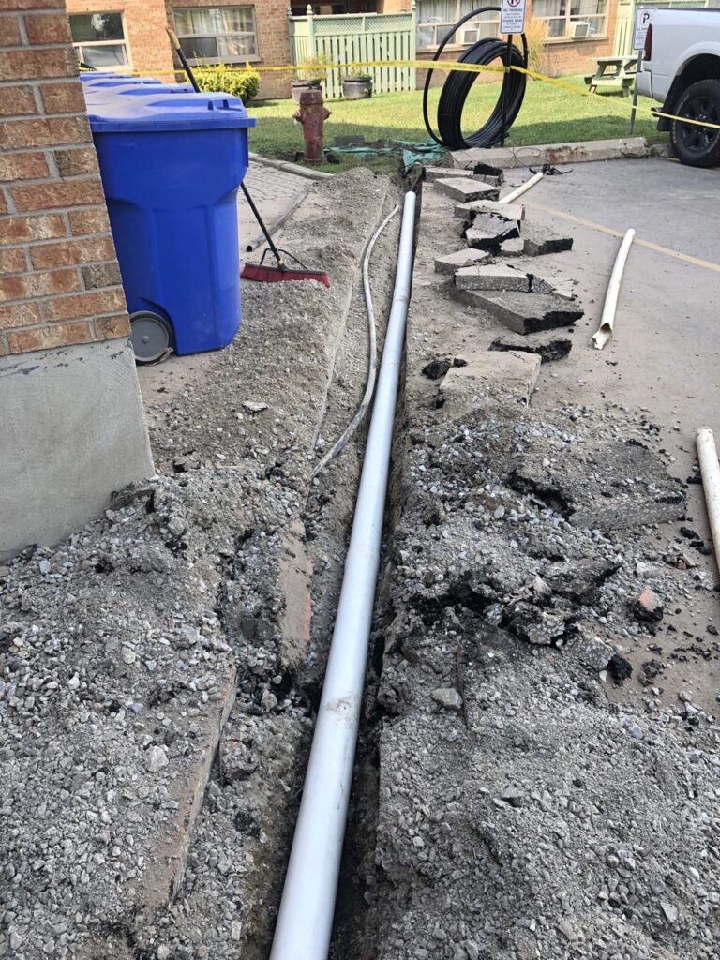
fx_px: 777
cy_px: 480
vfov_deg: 63.4
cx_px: 360
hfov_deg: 49.7
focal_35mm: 28
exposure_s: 1/510
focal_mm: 4
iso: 20
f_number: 1.8
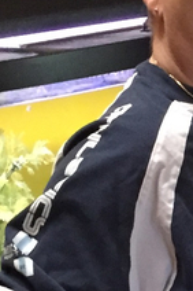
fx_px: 1240
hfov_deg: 8.3
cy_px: 377
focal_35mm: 154
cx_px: 445
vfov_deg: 12.9
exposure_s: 1/20
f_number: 2.2
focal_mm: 4.15
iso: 250
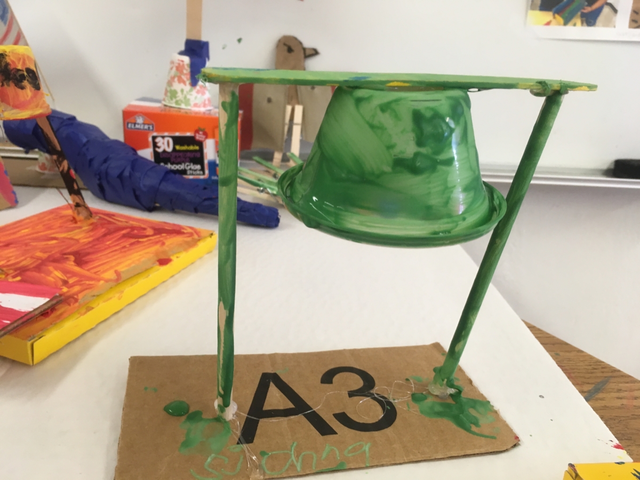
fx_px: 536
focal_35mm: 29
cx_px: 320
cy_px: 240
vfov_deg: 48.2
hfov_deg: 61.7
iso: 80
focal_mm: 4.15
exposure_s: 1/30
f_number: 2.2
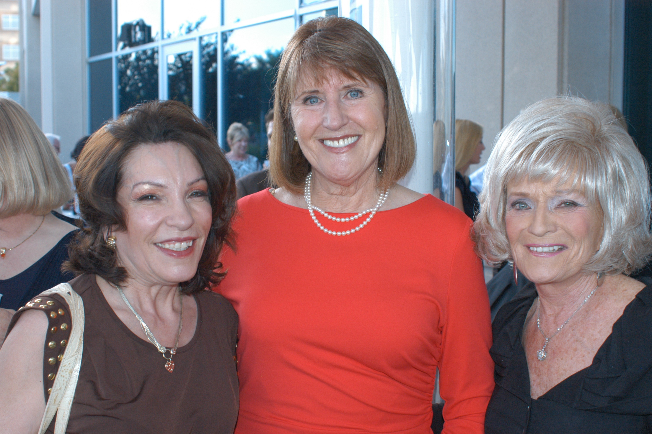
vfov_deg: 28.9
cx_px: 326
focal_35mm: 46
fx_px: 841
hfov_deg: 42.4
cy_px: 217
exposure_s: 1/180
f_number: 5
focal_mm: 31
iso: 800
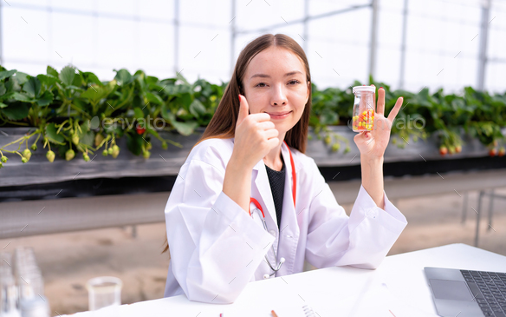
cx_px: 254
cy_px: 164
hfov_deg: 54.0
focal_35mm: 36
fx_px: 496
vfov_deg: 35.3
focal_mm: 35
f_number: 1.4
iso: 320
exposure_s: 1/8000
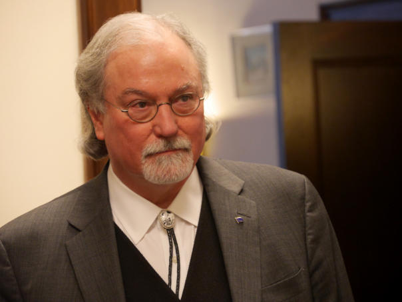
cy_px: 151
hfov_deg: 9.1
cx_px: 201
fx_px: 2532
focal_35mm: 218
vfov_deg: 6.8
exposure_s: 1/50
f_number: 5.4
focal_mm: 109
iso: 1600
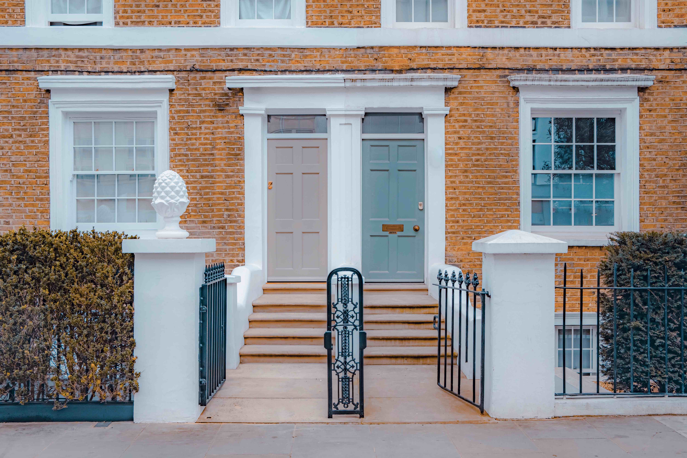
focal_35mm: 35
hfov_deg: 54.4
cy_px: 229
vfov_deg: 37.9
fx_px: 668
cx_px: 344
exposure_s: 1/200
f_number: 5.6
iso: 200
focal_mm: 23
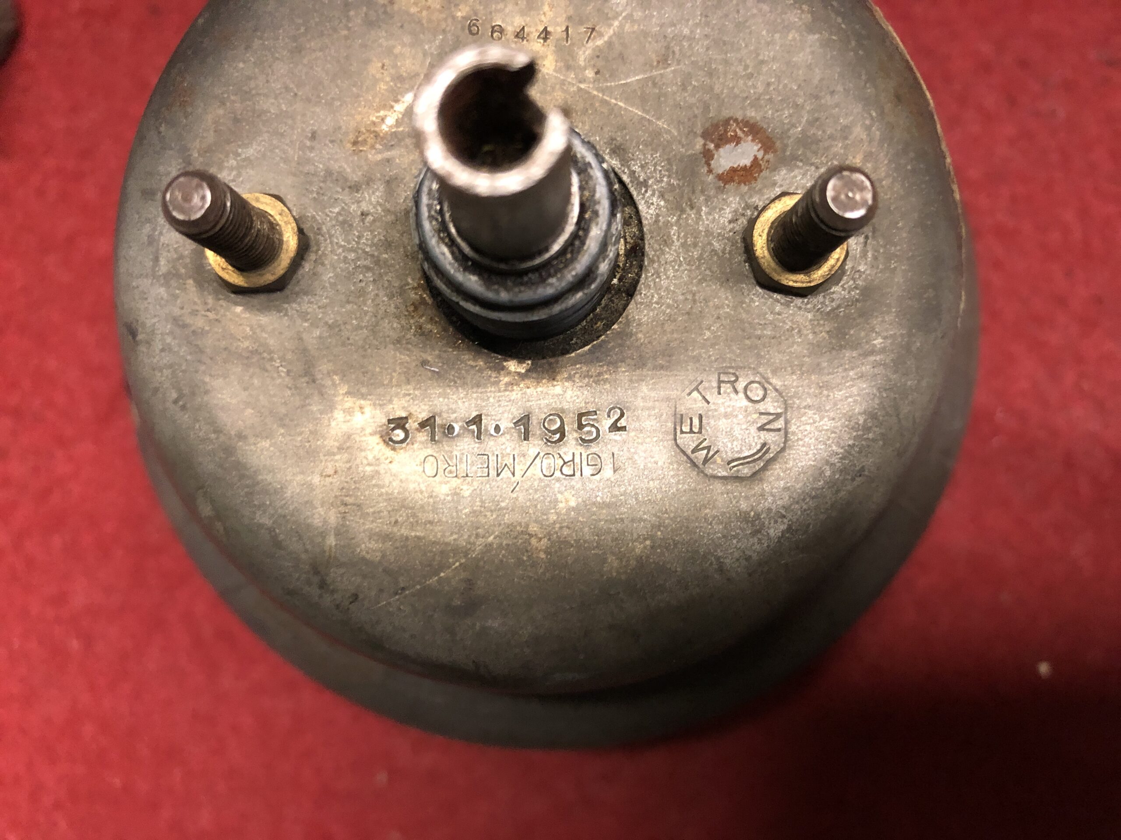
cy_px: 420
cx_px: 560
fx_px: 907
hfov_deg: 63.4
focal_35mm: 28
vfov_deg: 49.7
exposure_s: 1/13
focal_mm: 3.99
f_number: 1.8
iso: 100
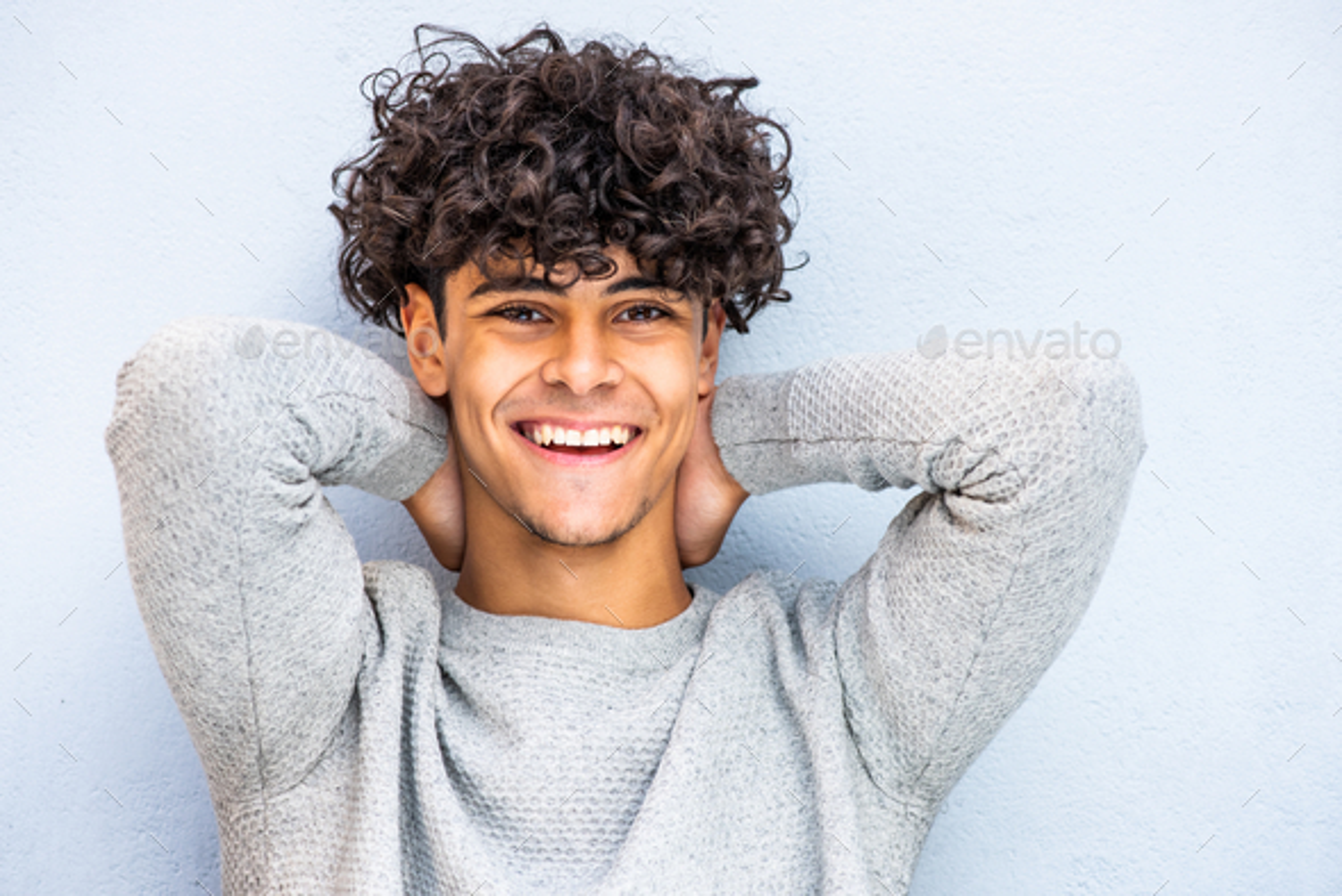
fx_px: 3916
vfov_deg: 13.1
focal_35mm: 105
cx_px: 671
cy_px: 448
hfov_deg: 19.4
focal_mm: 105
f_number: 5.6
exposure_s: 1/250
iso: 500
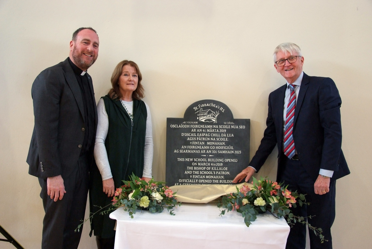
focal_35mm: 38
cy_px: 124
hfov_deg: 50.6
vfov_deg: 35.1
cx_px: 186
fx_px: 393
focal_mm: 25
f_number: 4.5
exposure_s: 1/180
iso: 1600
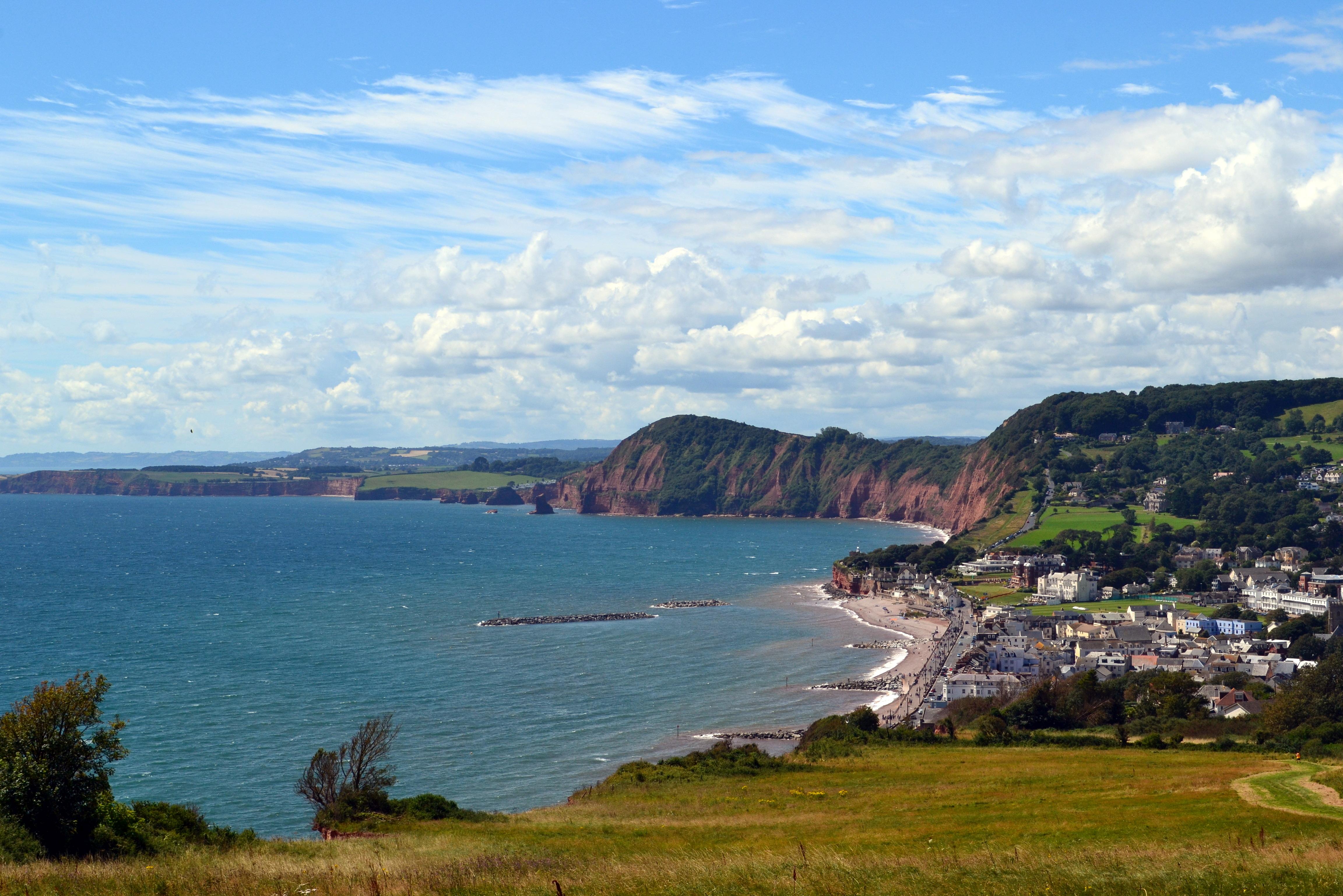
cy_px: 448
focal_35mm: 60
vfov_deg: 22.6
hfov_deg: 33.4
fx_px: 2238
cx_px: 672
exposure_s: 1/500
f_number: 11
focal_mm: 40
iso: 320
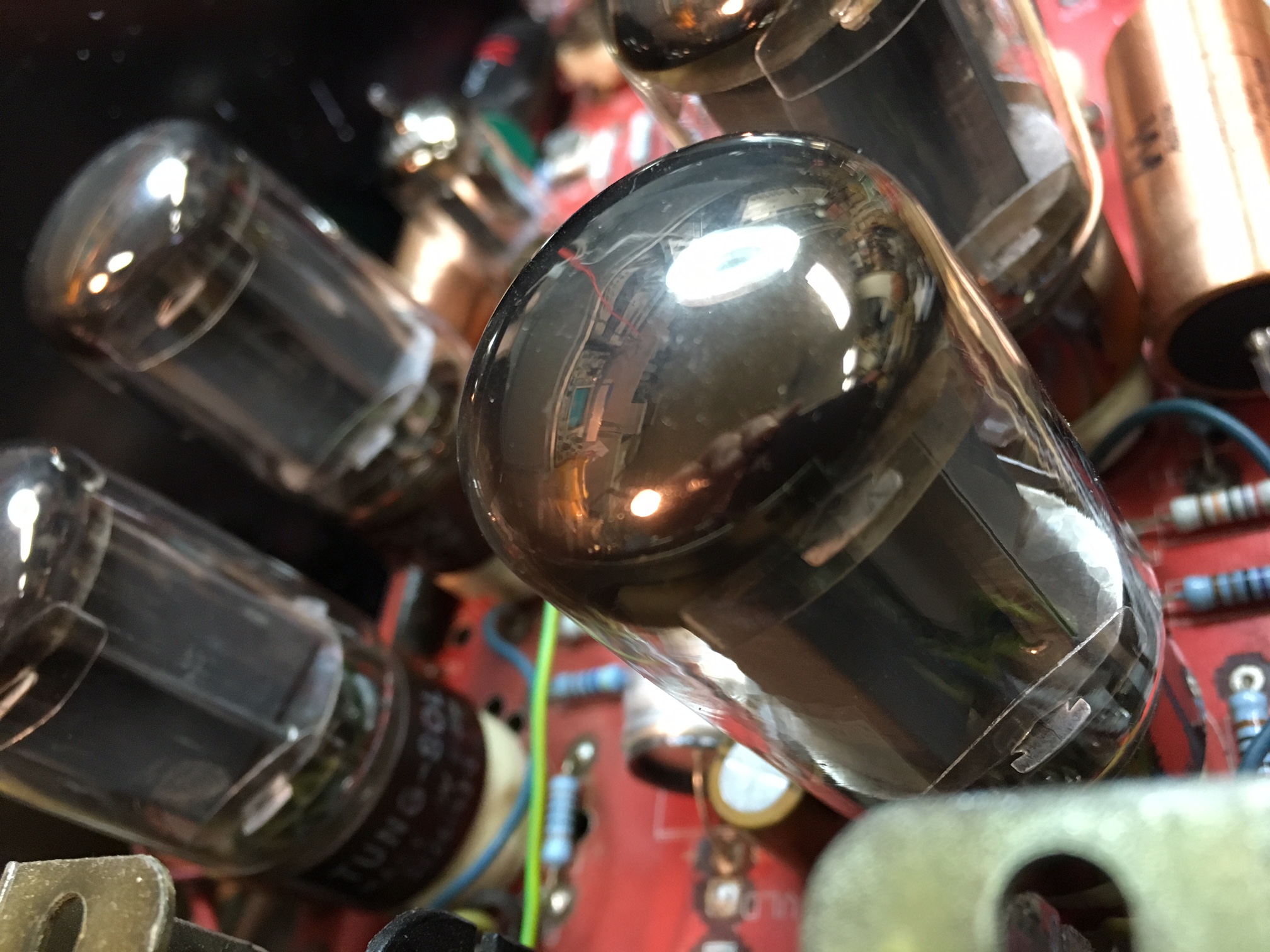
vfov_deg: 48.2
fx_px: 1064
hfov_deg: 61.7
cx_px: 635
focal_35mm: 29
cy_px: 476
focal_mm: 4.15
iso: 250
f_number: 2.2
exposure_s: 1/33
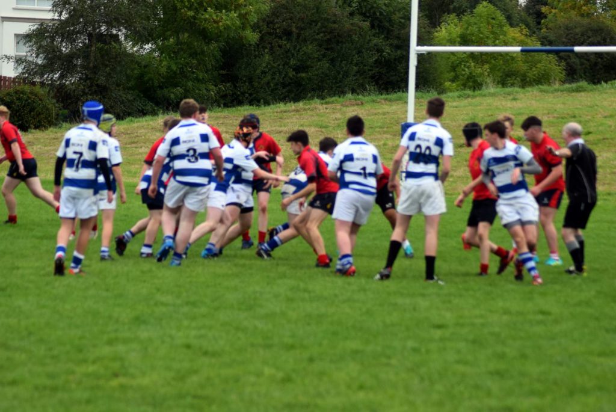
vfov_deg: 7.1
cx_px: 308
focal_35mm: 195
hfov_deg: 10.5
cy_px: 206
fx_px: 3340
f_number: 5
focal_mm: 130
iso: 400
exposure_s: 1/1250
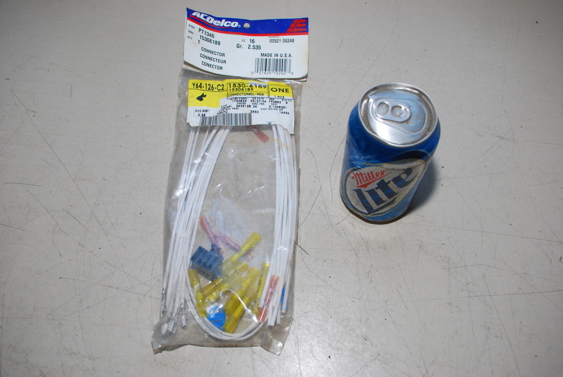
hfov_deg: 57.2
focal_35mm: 33
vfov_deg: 40.1
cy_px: 188
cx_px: 282
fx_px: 517
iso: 200
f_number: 5
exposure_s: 1/60
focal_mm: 22
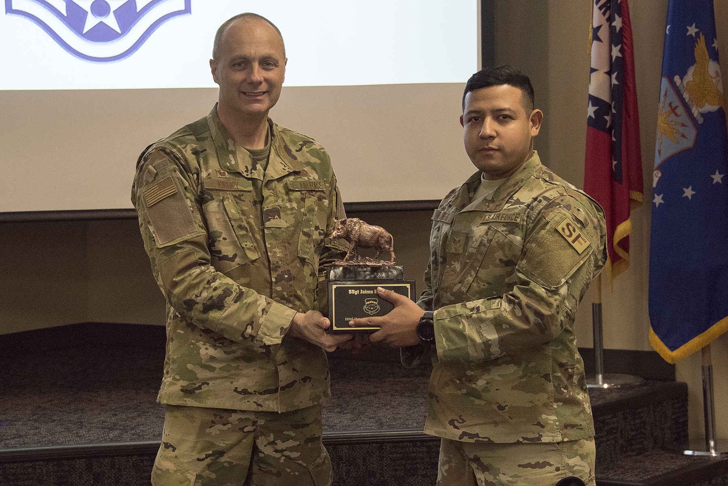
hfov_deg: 28.8
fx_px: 1415
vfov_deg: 19.5
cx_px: 364
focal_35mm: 70
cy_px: 243
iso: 2800
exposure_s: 1/125
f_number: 6.3
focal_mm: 70
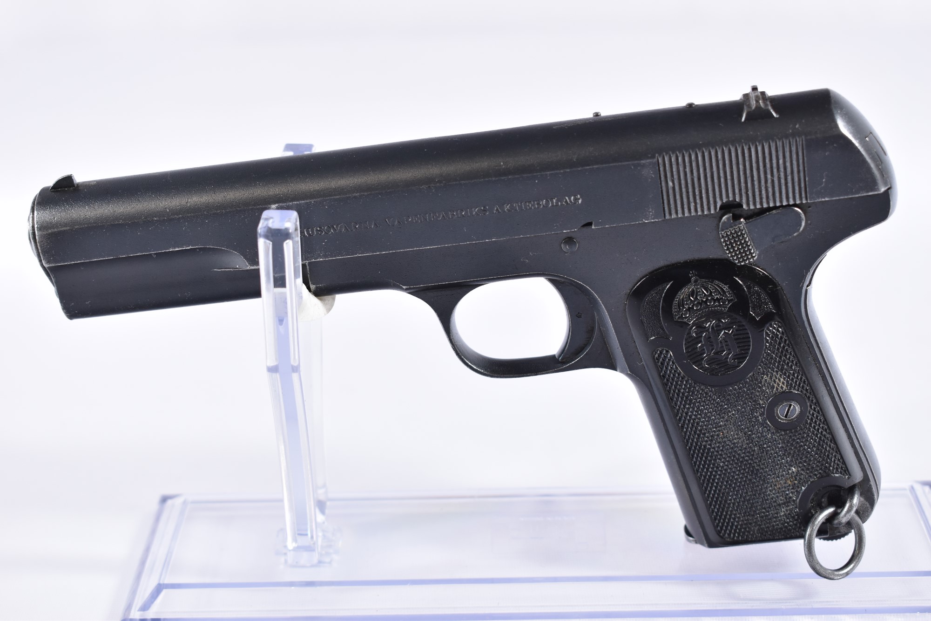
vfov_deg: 20.2
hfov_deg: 29.9
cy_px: 310
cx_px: 466
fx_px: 1745
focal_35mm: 68
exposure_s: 1/40
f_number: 5
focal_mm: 45
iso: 640
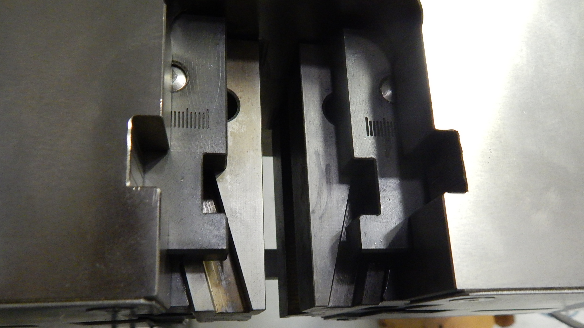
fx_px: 434
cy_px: 235
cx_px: 283
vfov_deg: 40.6
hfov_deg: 67.9
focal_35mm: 28
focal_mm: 4
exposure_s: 1/6
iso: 200
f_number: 3
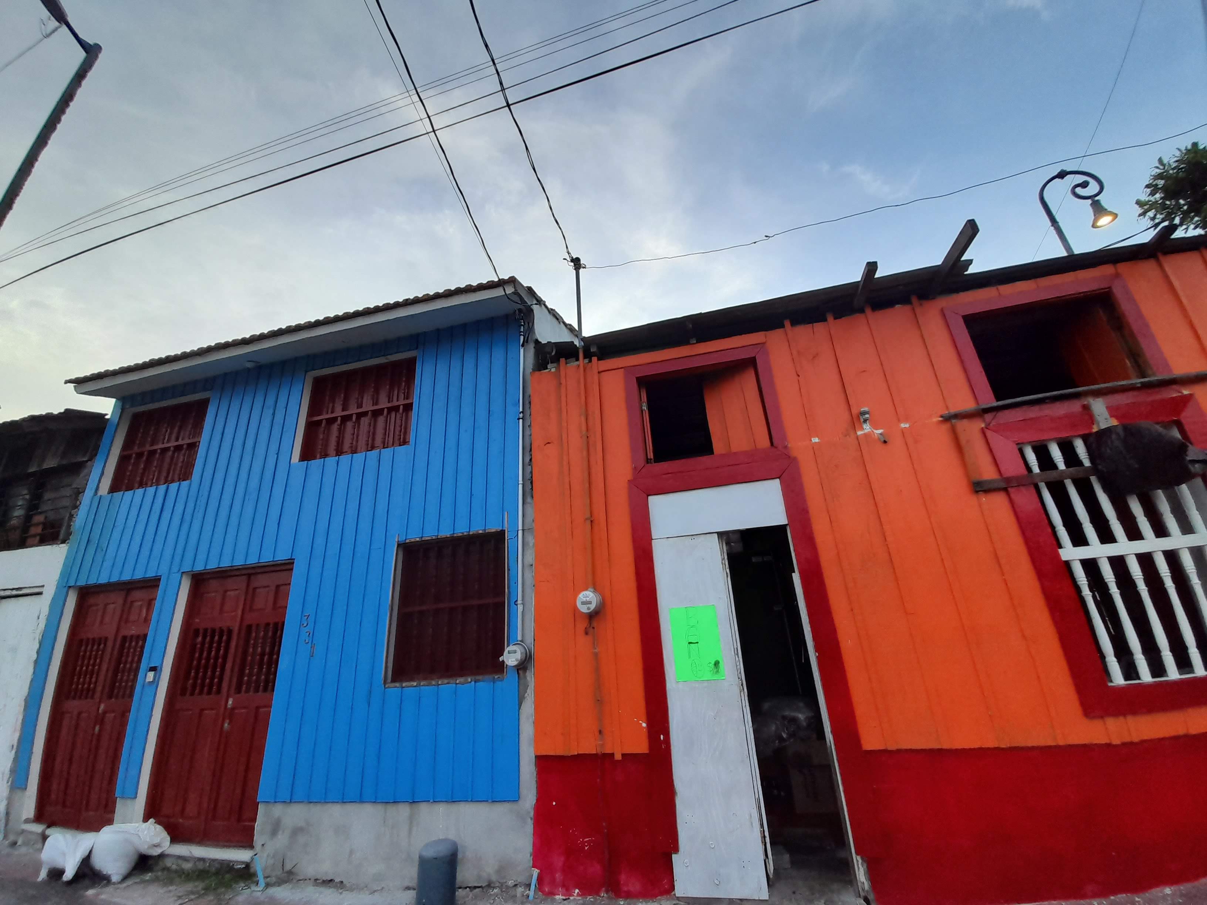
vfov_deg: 89.9
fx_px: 453
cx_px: 604
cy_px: 452
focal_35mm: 13
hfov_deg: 106.2
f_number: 2.2
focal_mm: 1.42
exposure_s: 1/135
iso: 40
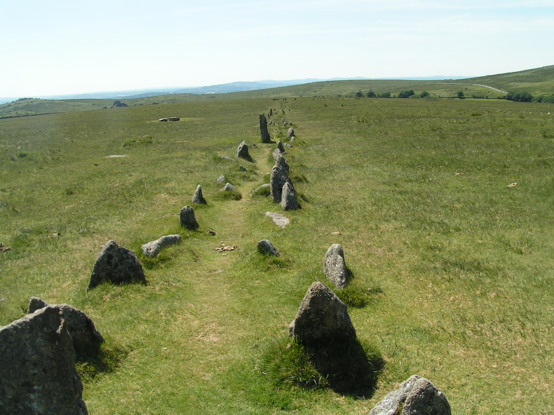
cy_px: 208
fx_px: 608
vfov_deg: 37.7
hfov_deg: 49.0
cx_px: 277
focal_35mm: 38
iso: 50
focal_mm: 5.8
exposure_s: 1/320
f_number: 5.6
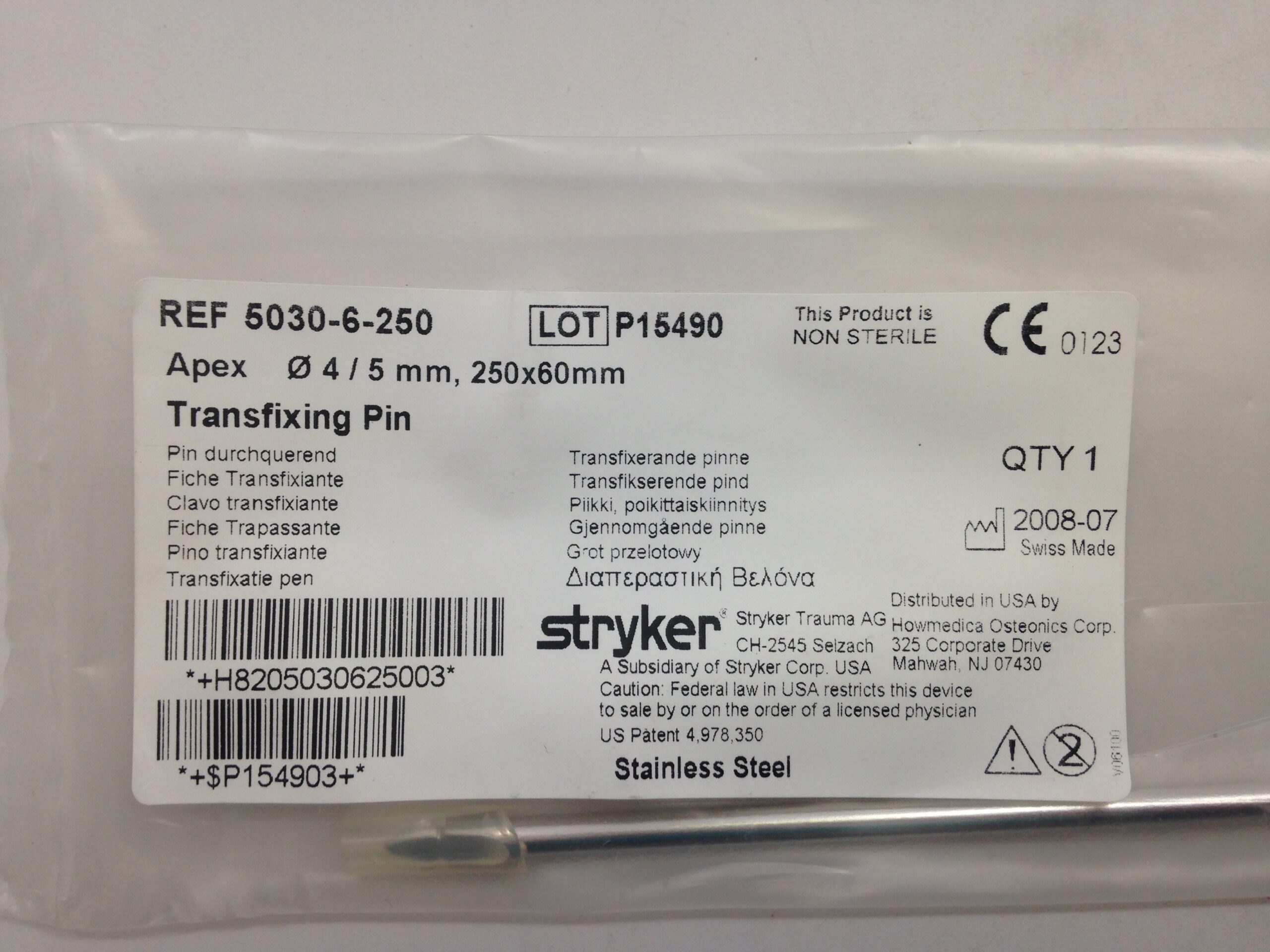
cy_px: 476
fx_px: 1211
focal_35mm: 33
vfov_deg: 42.9
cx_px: 635
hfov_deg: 55.4
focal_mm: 4.12
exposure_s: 1/60
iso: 50
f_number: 2.4
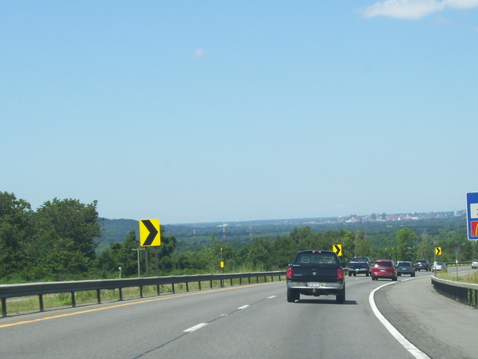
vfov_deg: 16.1
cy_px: 191
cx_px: 286
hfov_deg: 21.3
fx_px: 1272
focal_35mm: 92
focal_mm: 11.6
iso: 80
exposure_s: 1/320
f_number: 6.7
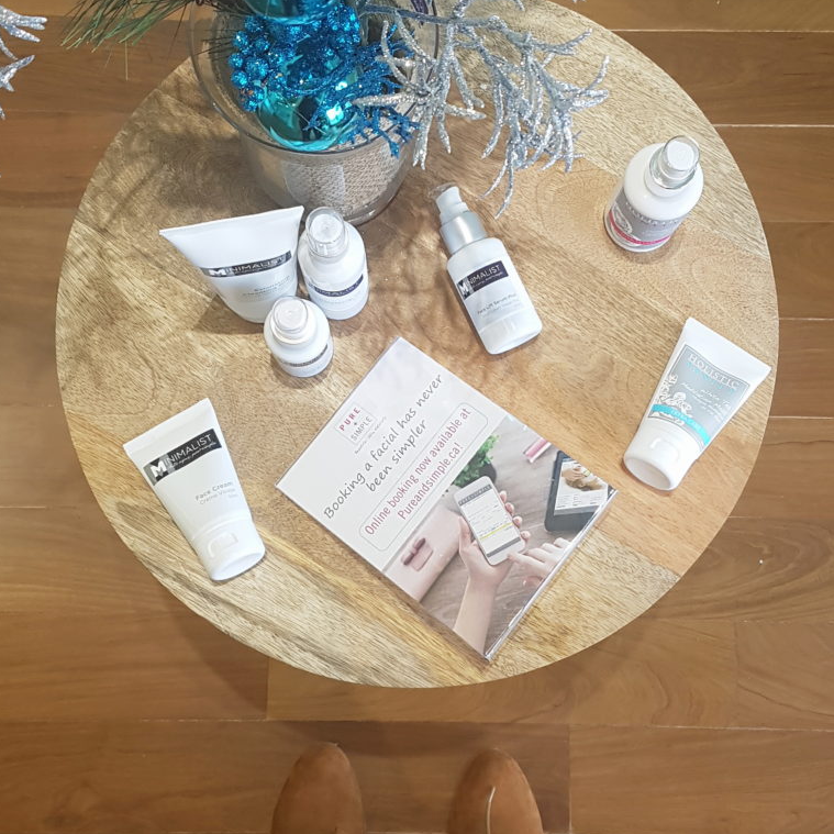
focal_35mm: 31
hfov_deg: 52.5
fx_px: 845
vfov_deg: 52.5
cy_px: 451
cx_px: 414
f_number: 1.7
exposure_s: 1/60
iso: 80
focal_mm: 4.2
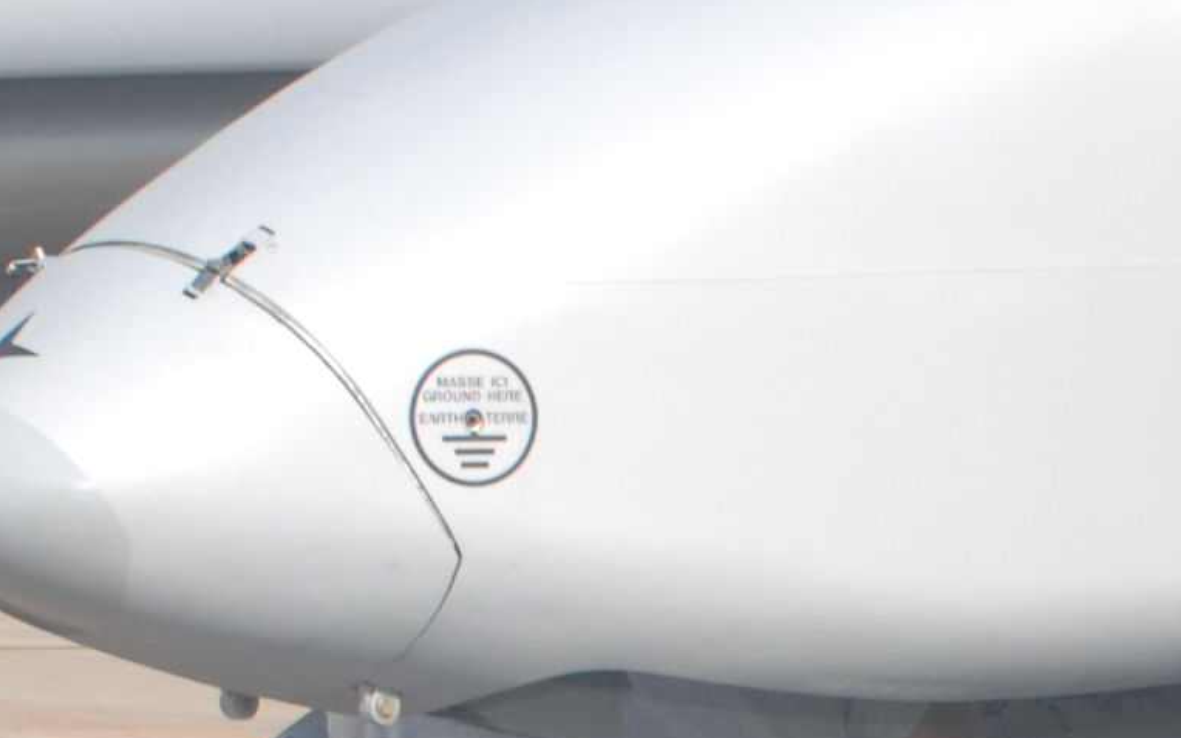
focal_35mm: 240
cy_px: 1479
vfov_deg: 5.4
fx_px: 7722
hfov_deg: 8.6
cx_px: 1580
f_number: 10
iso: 200
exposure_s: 1/200
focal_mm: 28
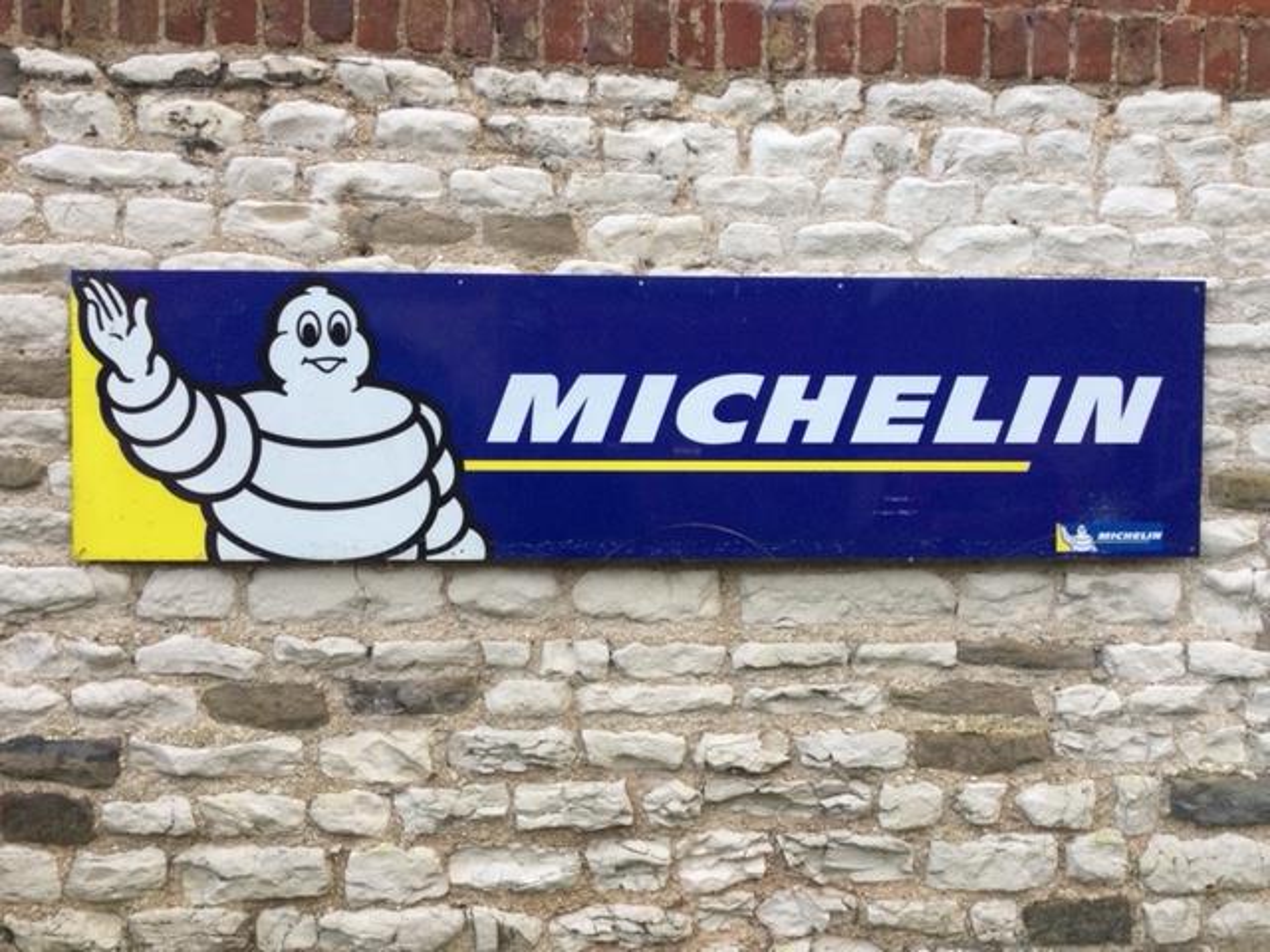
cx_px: 635
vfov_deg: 45.4
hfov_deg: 58.4
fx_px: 1137
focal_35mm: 31
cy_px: 476
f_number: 2.4
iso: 32
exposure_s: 1/33
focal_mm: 3.3
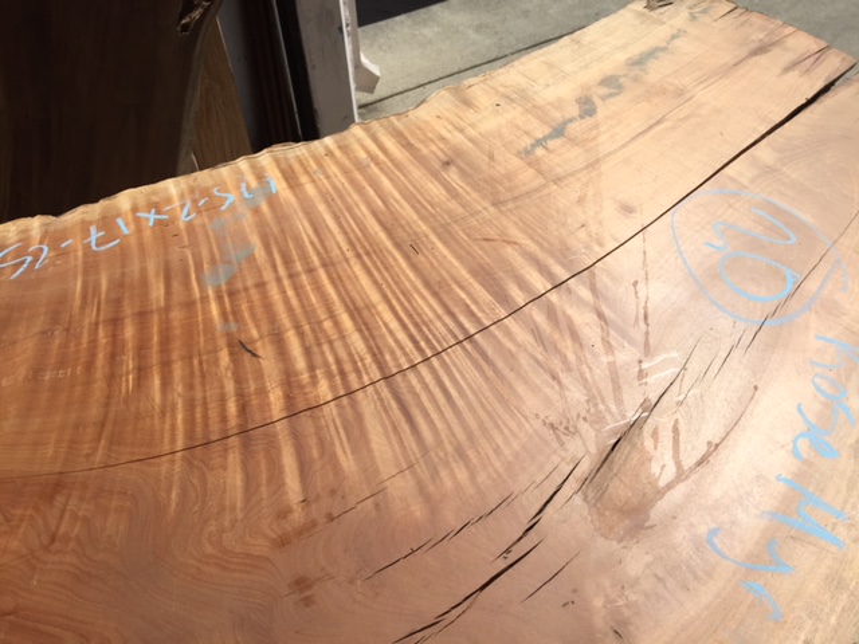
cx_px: 430
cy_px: 322
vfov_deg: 48.2
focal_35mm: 29
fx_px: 720
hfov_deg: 61.7
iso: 32
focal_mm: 4.15
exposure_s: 1/3597
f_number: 2.2
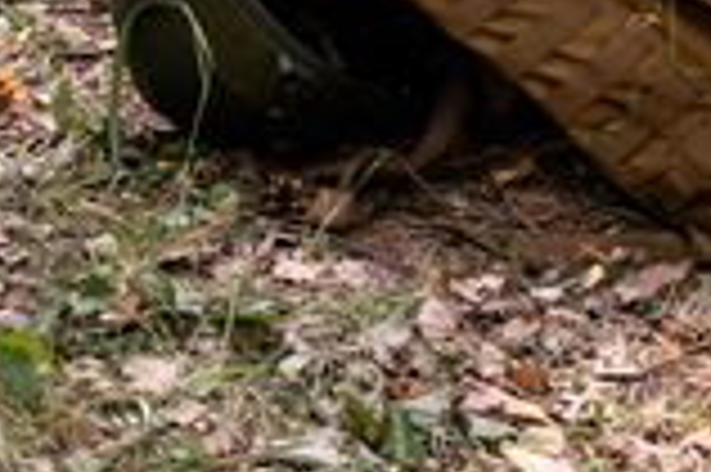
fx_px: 6254
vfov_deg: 4.3
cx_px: 1269
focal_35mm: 317
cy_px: -384
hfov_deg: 6.4
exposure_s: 1/125
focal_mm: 85
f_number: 5
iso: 800
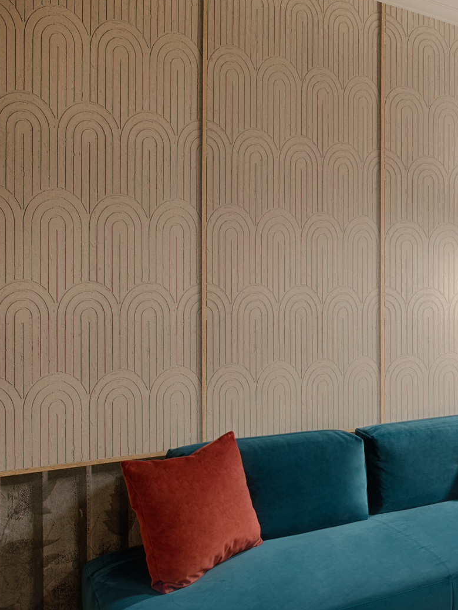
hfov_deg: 31.1
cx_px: 578
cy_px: 289
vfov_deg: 50.1
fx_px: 653
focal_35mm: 37
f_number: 9
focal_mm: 20
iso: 31
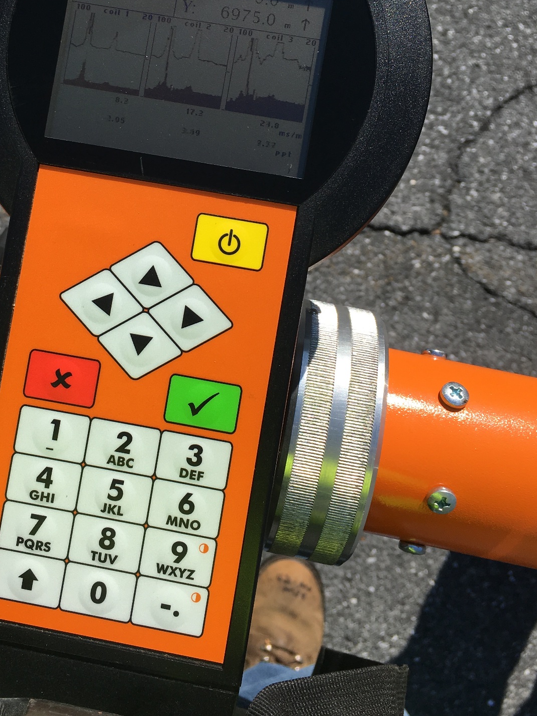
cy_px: 242
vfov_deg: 45.1
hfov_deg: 34.7
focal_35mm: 41
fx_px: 848
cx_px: 170
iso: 25
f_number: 2.2
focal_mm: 4.15
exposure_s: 1/2137
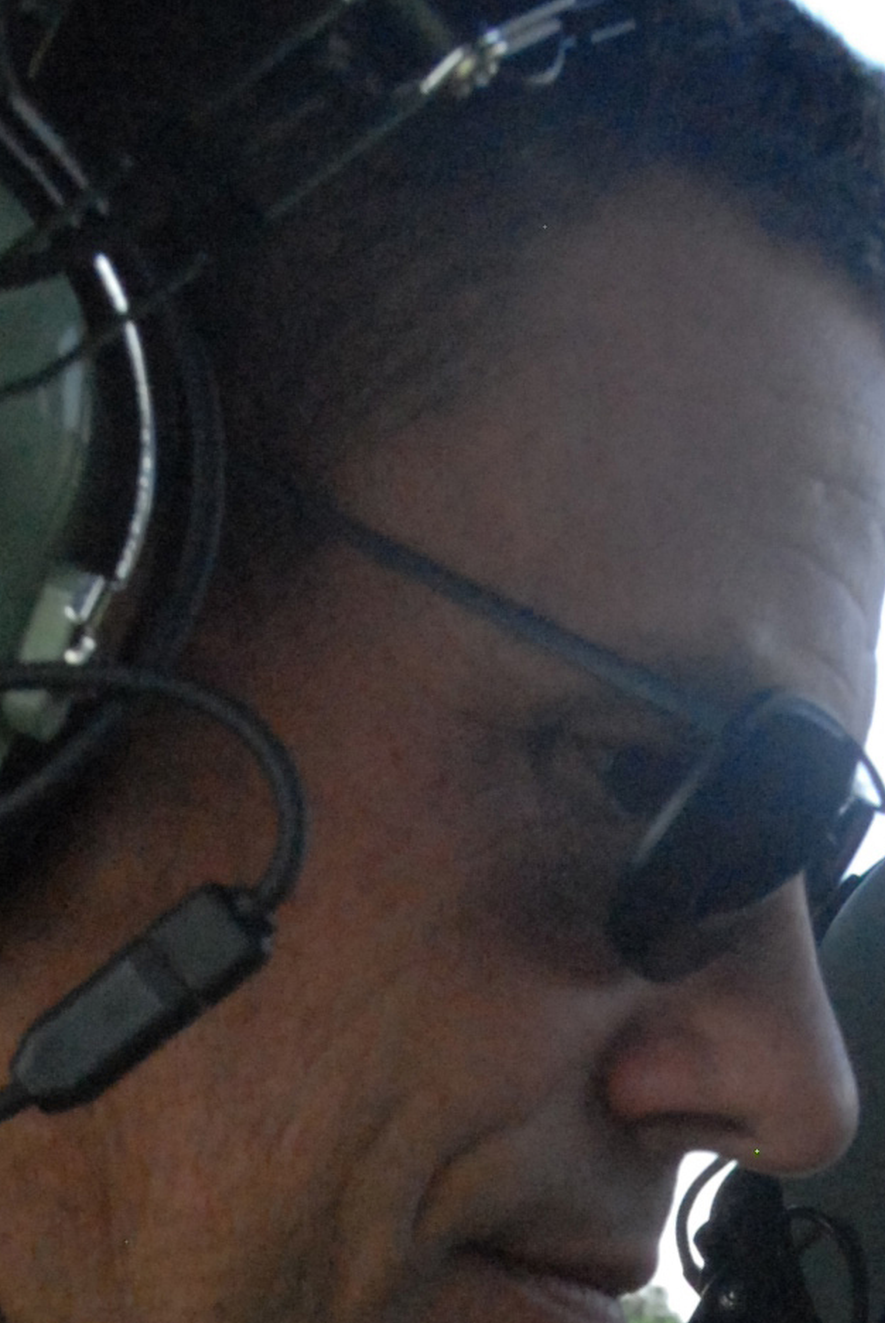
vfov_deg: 13.4
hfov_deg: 9.2
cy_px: 1525
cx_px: 635
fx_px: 5482
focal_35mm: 149
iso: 800
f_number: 9
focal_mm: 24
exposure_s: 1/320
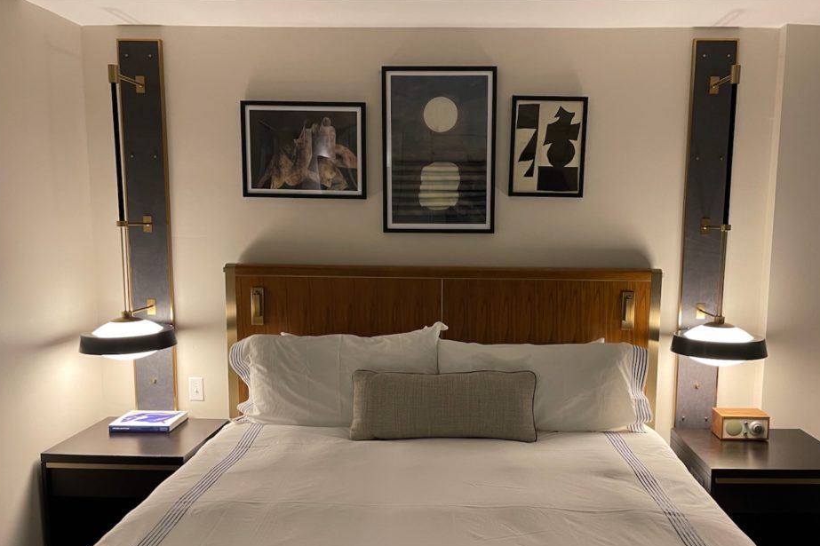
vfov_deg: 43.5
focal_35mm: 30
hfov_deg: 61.8
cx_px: 449
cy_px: 310
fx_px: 683
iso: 250
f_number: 1.6
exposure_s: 1/60
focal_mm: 5.1
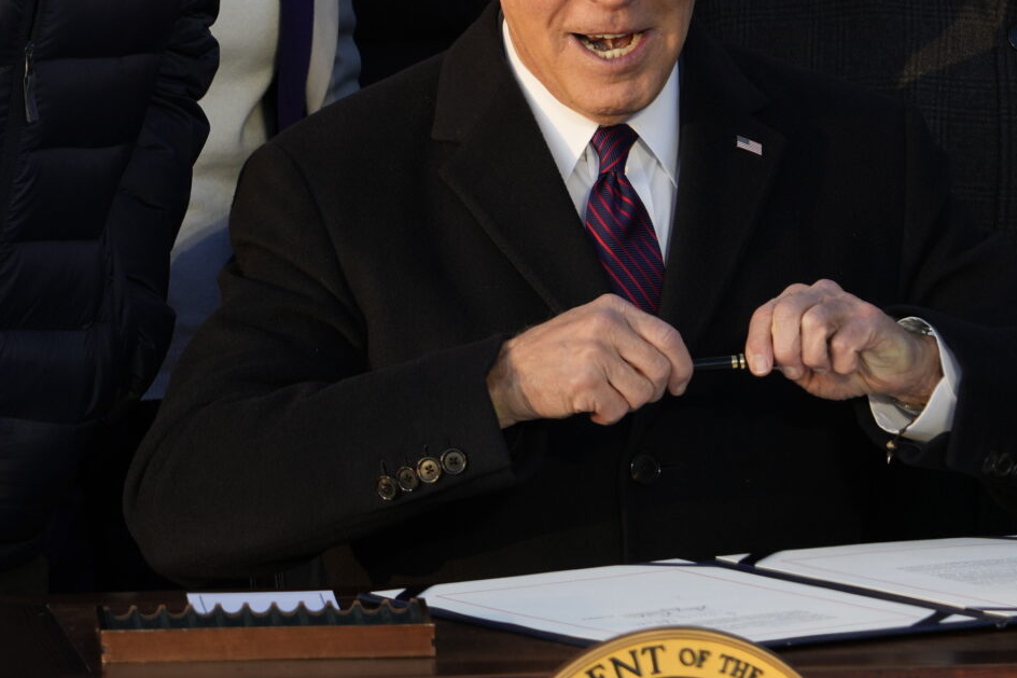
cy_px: 88
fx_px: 34626
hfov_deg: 1.7
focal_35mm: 1226
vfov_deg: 1.1
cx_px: 594
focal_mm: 452
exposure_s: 1/125
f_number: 6.3
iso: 200
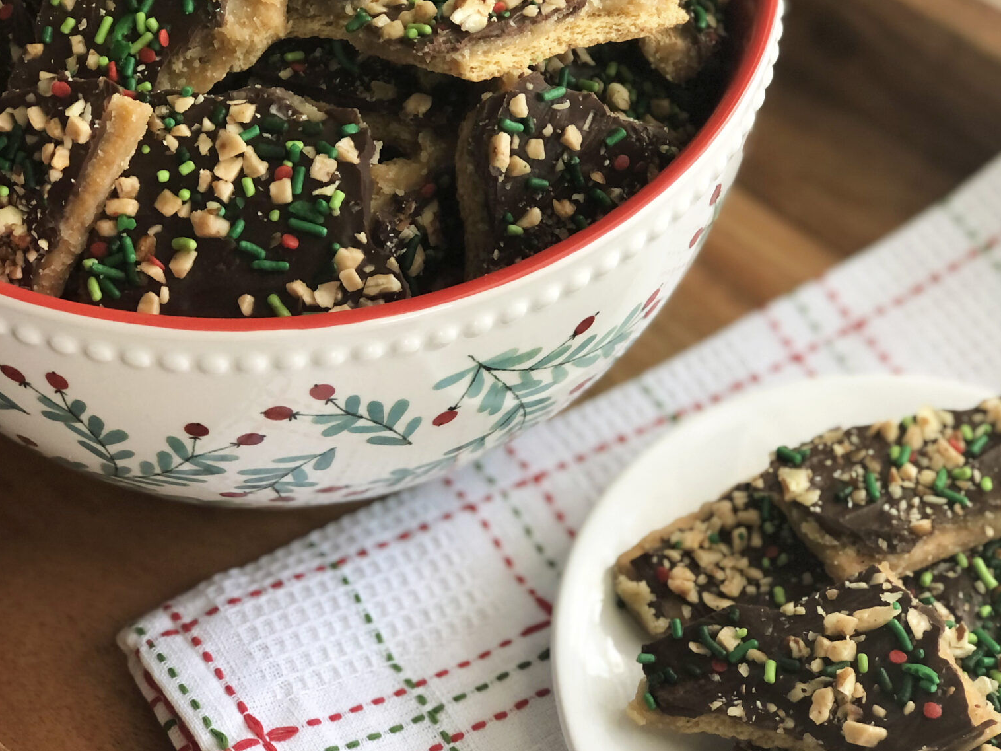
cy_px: 284
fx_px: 2227
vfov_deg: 19.1
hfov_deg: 25.3
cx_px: 499
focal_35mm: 77
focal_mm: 6.6
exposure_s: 1/30
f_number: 2.8
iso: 50
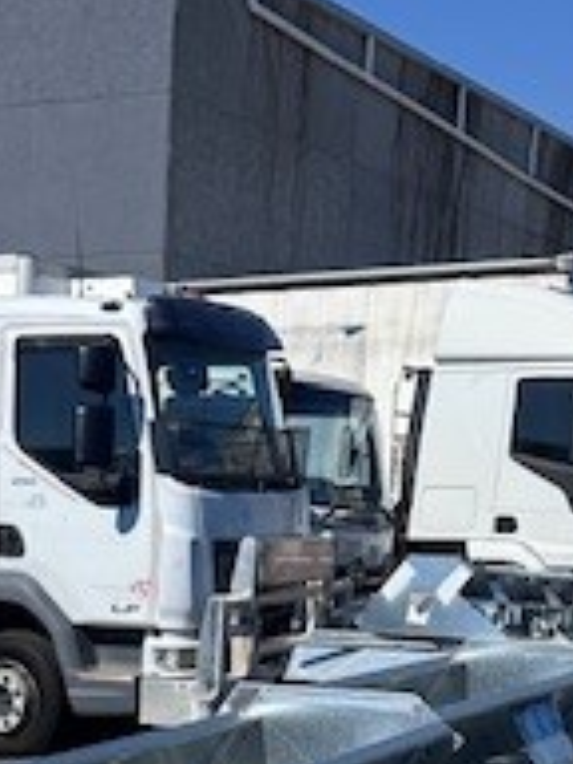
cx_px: -4
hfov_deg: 18.0
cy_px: 1190
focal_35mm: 80
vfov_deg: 20.4
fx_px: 1766
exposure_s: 1/6211
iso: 80
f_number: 1.78
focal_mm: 6.86
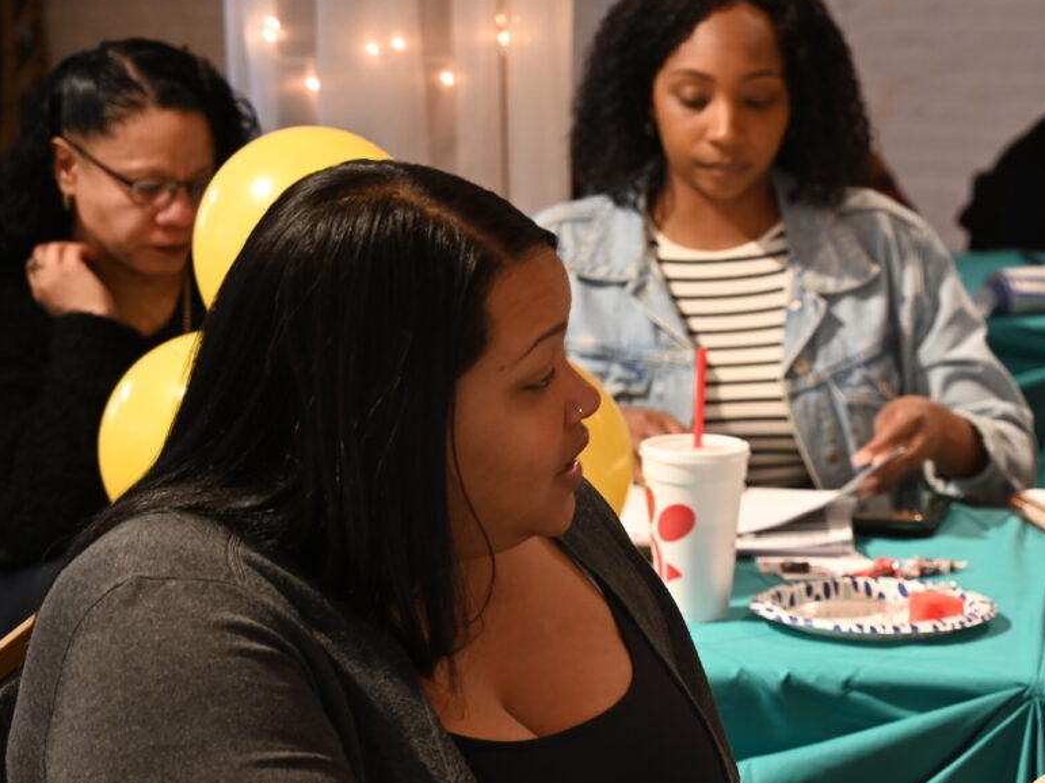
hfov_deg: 14.6
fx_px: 4045
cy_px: 639
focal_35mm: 134
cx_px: 951
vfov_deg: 11.0
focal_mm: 70
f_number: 4
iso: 800
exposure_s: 1/20
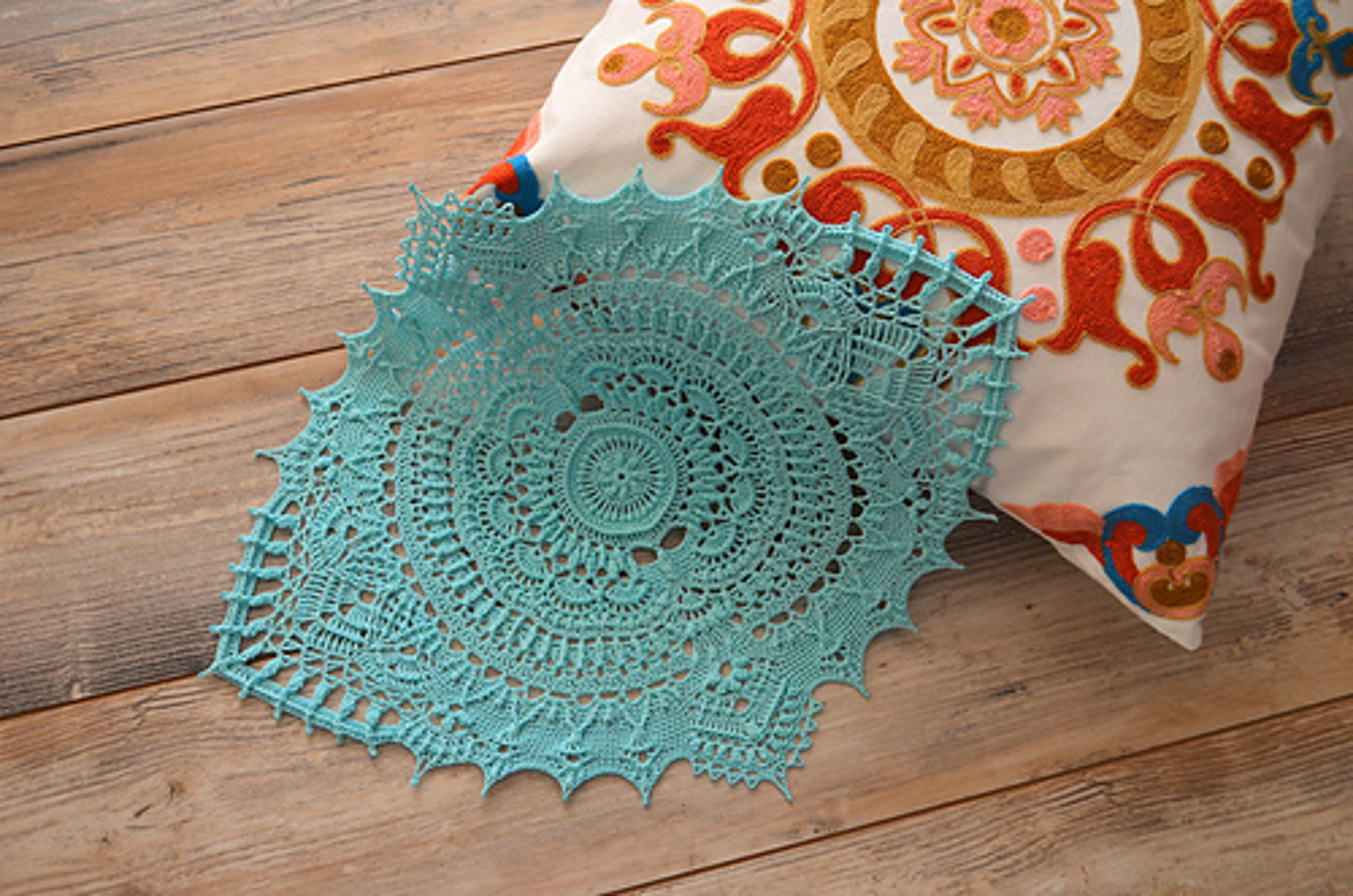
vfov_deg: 29.7
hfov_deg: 43.7
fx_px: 1687
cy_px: 448
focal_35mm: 45
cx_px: 676
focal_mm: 30
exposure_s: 1/60
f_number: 4.5
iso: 450
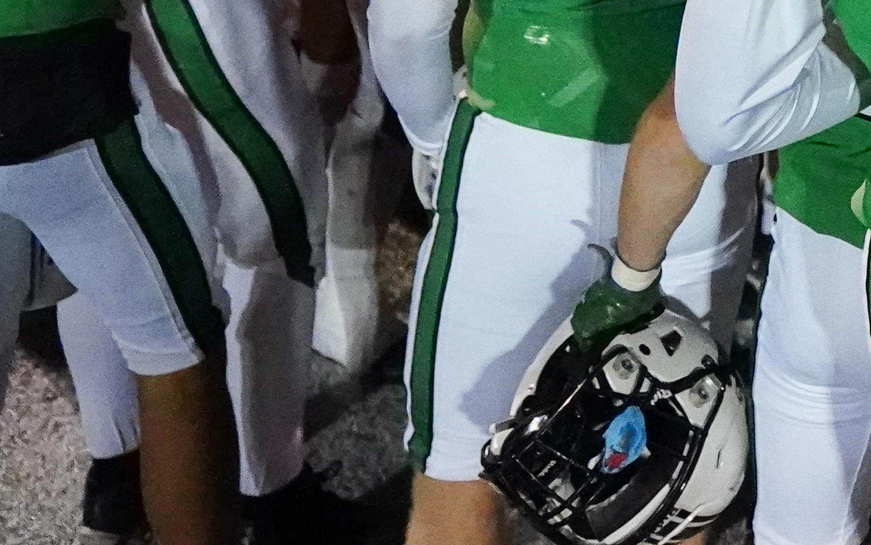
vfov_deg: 10.6
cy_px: -462
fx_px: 2730
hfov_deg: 15.7
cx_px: 1531
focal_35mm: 115
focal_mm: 28
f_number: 2.8
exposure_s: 1/790
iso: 20000
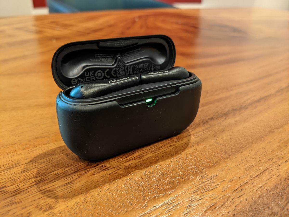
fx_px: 225
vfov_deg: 51.4
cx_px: 144
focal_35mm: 27
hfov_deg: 65.3
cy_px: 108
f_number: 1.73
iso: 127
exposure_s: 1/24
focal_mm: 4.38
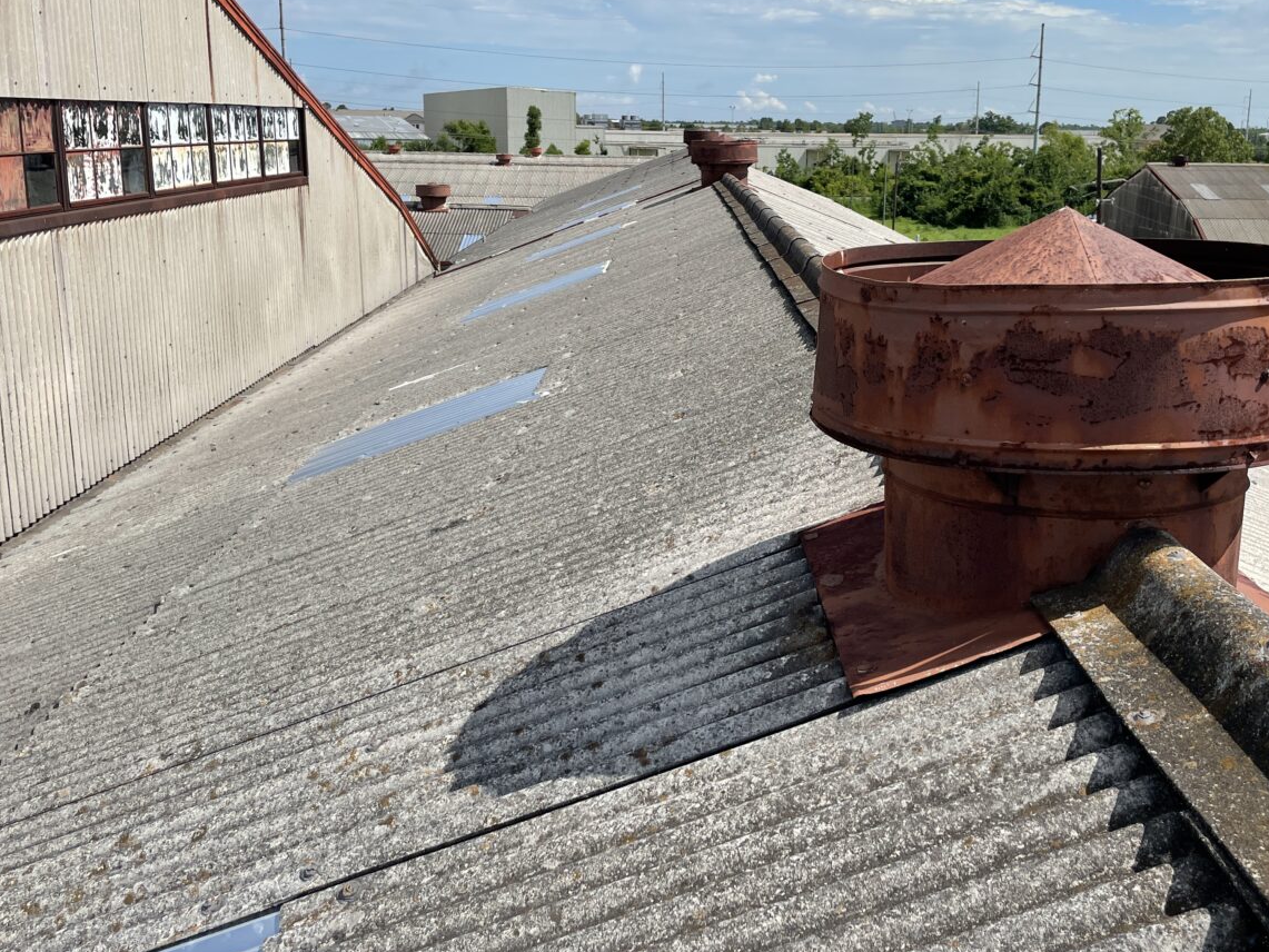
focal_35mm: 35
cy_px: 422
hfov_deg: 52.4
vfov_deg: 40.6
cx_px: 727
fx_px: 1283
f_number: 1.6
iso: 32
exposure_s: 1/4651
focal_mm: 4.2
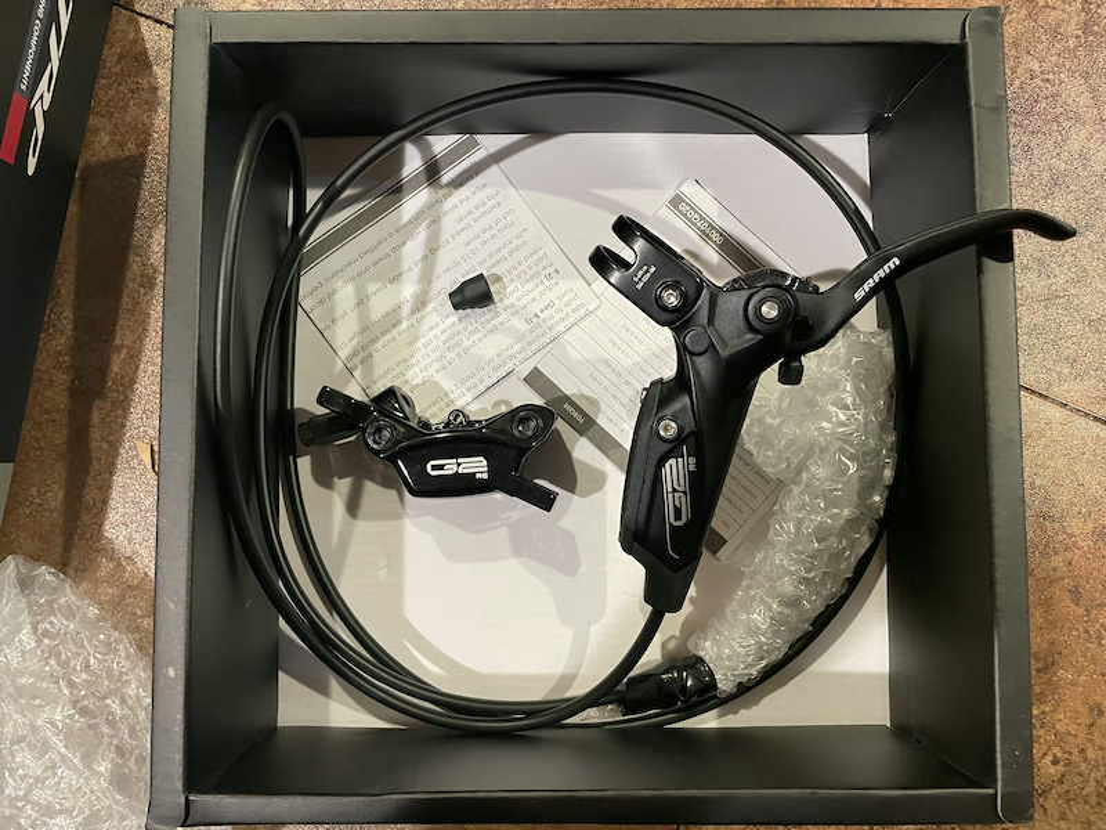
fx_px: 831
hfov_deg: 67.3
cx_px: 553
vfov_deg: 53.1
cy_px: 415
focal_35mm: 26
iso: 400
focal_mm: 4.2
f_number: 1.6
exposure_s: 1/60
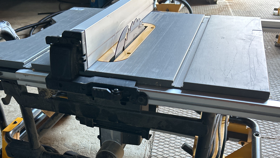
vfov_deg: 29.2
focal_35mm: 39
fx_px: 290
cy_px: 142
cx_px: 119
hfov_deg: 51.4
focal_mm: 5.7
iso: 320
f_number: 1.5
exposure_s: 1/60
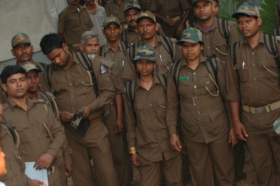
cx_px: 192
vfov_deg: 13.3
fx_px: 800
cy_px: 117
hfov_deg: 19.8
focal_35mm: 103
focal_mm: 28
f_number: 3.5
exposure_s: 1/100
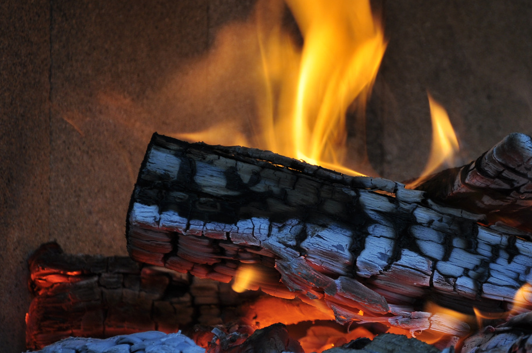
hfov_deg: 7.3
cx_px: 401
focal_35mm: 283
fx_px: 4175
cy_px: 157
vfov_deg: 4.8
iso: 200
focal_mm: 105
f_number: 5.6
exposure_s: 1/60
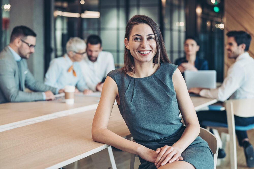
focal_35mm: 50
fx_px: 353
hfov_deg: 39.6
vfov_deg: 27.0
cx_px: 127
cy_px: 84
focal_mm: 50
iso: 800
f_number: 1.8
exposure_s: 1/400
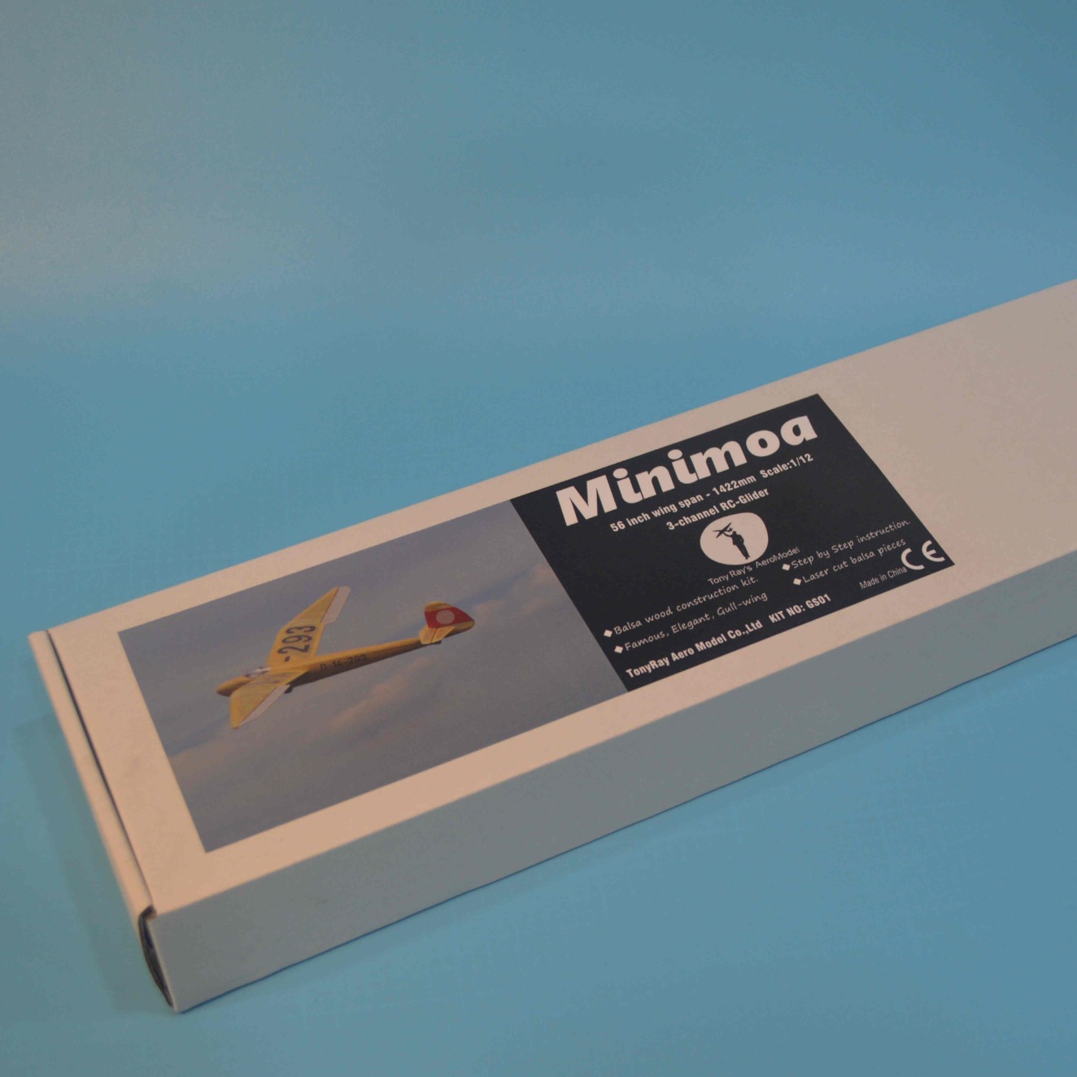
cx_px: 677
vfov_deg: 34.0
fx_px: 1760
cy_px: 537
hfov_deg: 33.8
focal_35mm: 50
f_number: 4.5
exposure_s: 1/80
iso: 400
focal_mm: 26
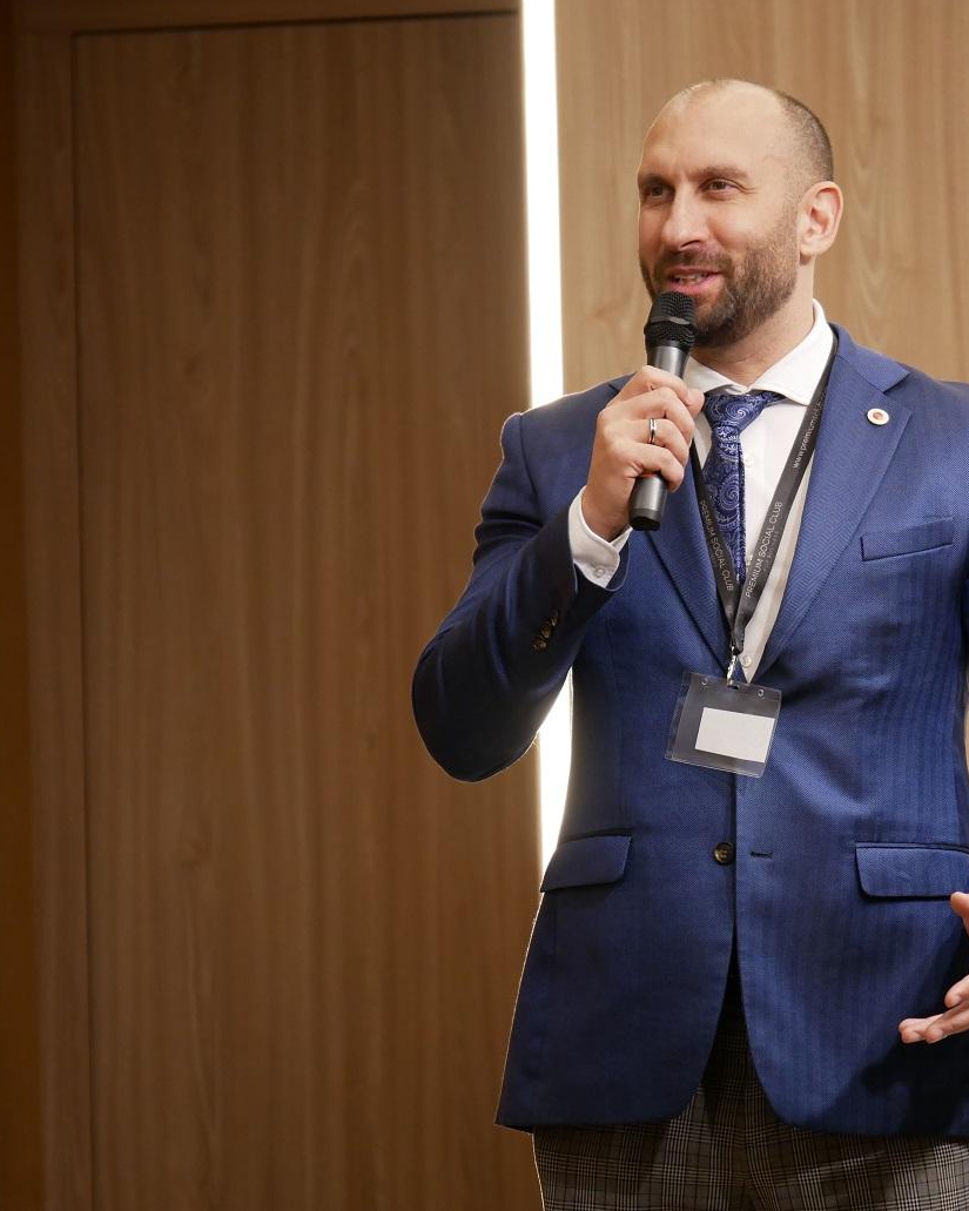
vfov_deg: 7.4
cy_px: 604
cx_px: 794
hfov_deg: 5.9
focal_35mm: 261
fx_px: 9355
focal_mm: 100
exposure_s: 1/250
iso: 1250
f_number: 2.8
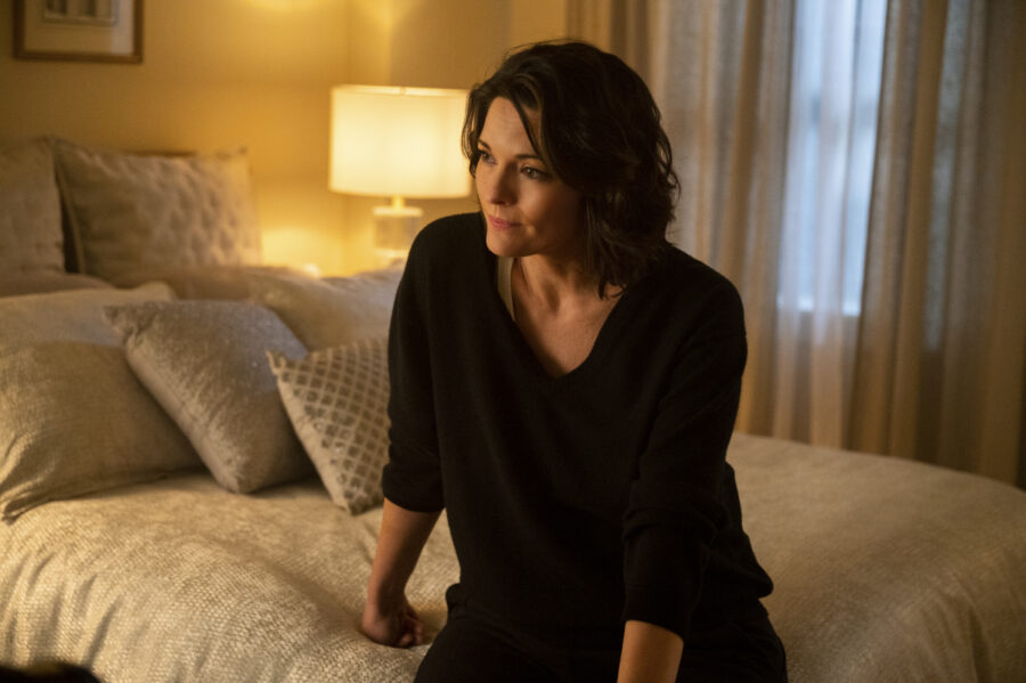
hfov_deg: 36.9
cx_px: 513
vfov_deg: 25.0
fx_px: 1538
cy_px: 342
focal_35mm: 54
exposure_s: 1/60
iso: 5000
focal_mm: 54
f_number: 2.8
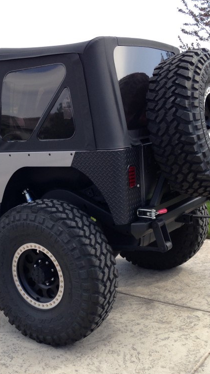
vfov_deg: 42.1
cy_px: 190
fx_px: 485
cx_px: 41
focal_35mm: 49
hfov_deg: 24.1
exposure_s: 1/393
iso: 50
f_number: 2.4
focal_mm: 4.12
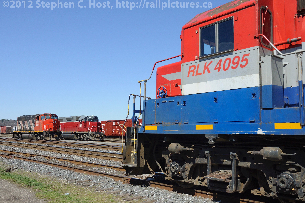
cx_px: 152
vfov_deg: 36.8
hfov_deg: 53.2
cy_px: 102
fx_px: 305
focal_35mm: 36
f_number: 9
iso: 200
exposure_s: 1/400
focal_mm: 24
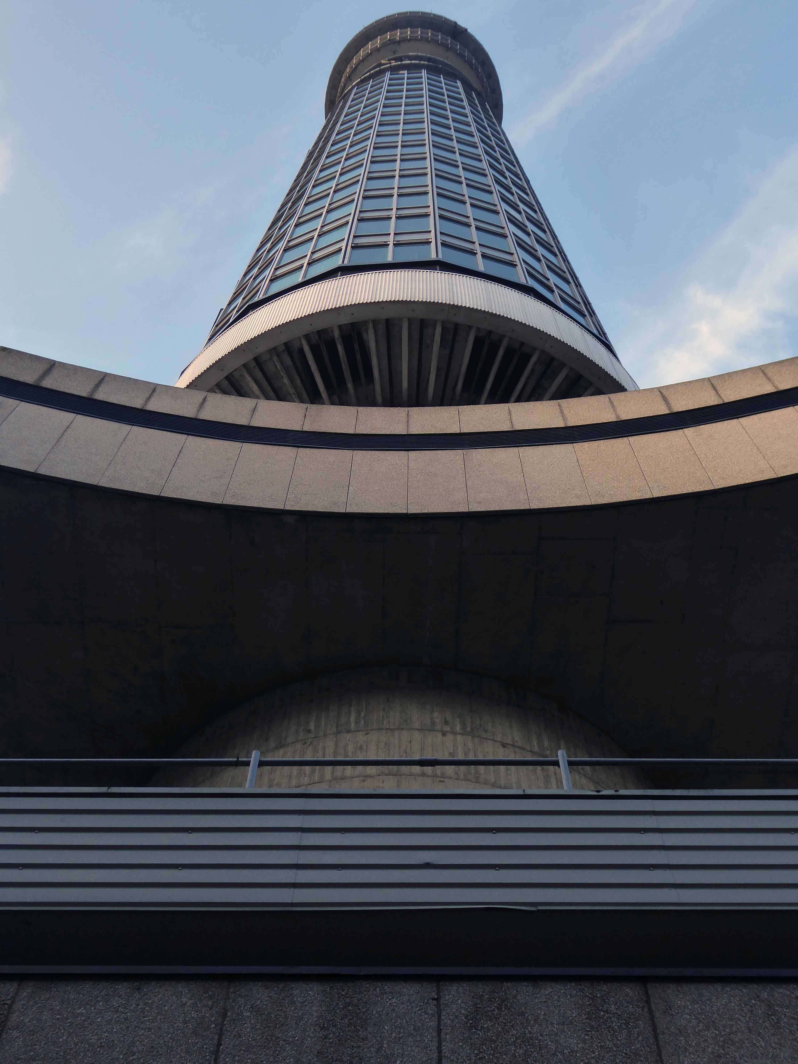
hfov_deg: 34.3
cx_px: 399
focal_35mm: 42
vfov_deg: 44.8
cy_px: 532
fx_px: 1291
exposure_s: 1/100
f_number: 3.8
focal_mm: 7.2
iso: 125
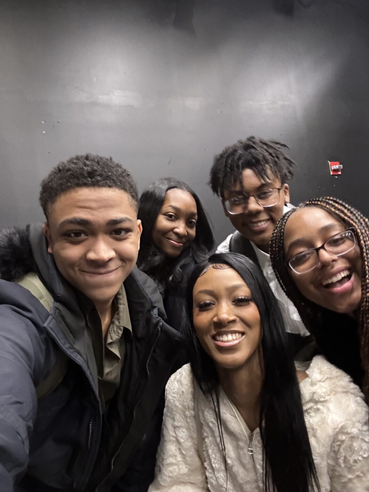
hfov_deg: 58.9
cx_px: 184
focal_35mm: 23
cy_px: 246
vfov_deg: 73.9
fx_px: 327
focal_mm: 2.69
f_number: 1.9
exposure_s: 1/25
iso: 640
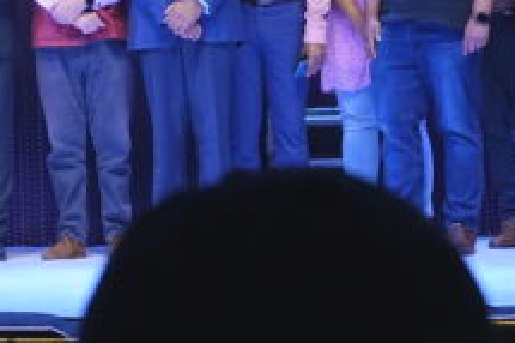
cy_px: -173
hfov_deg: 16.0
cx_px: -12
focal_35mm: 125
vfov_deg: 10.6
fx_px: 1787
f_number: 5.6
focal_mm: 35
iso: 640
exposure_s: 1/200
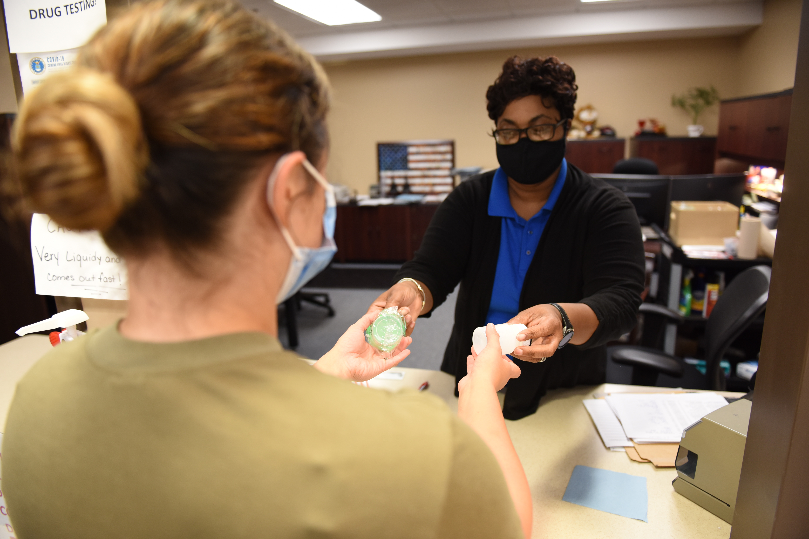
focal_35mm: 24
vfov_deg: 53.1
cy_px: 270
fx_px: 539
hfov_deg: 73.7
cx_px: 404
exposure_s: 1/100
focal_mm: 24
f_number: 2.8
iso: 800
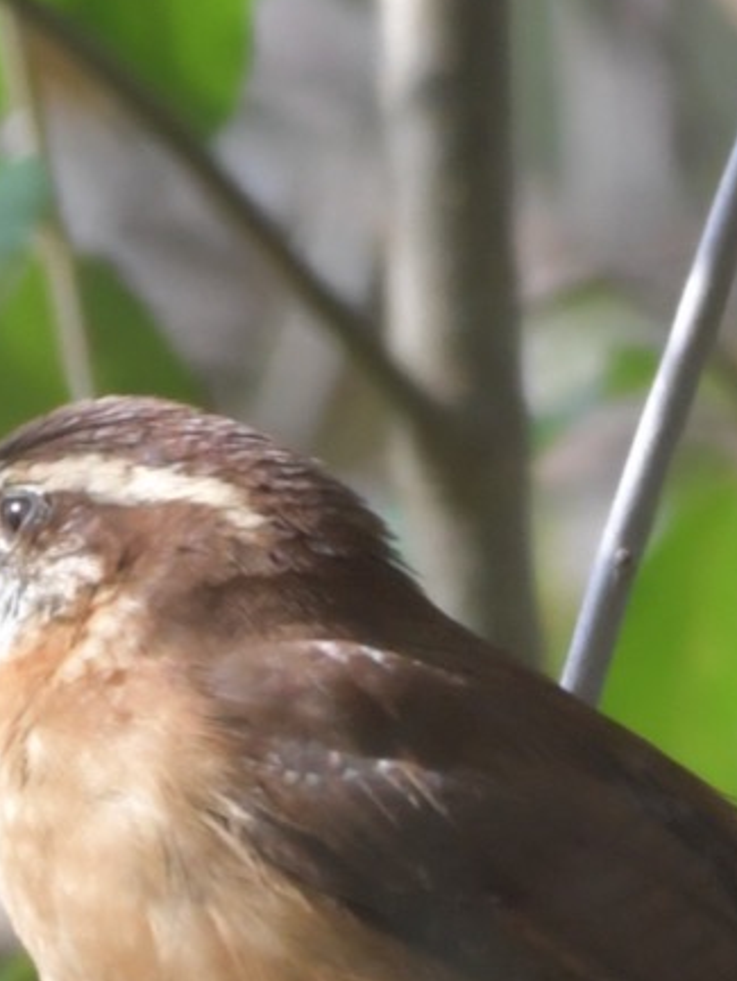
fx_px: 60436
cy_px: 884
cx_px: 444
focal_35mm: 2130
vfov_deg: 0.9
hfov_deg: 0.7
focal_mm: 500
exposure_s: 1/1000
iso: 1600
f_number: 7.1
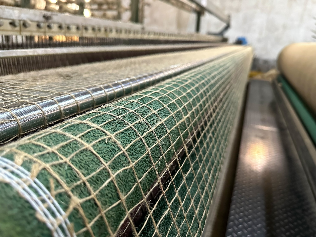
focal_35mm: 24
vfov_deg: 56.8
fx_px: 219
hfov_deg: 71.6
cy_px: 118
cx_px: 158
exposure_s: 1/50
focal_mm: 6.86
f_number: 1.78
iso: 640
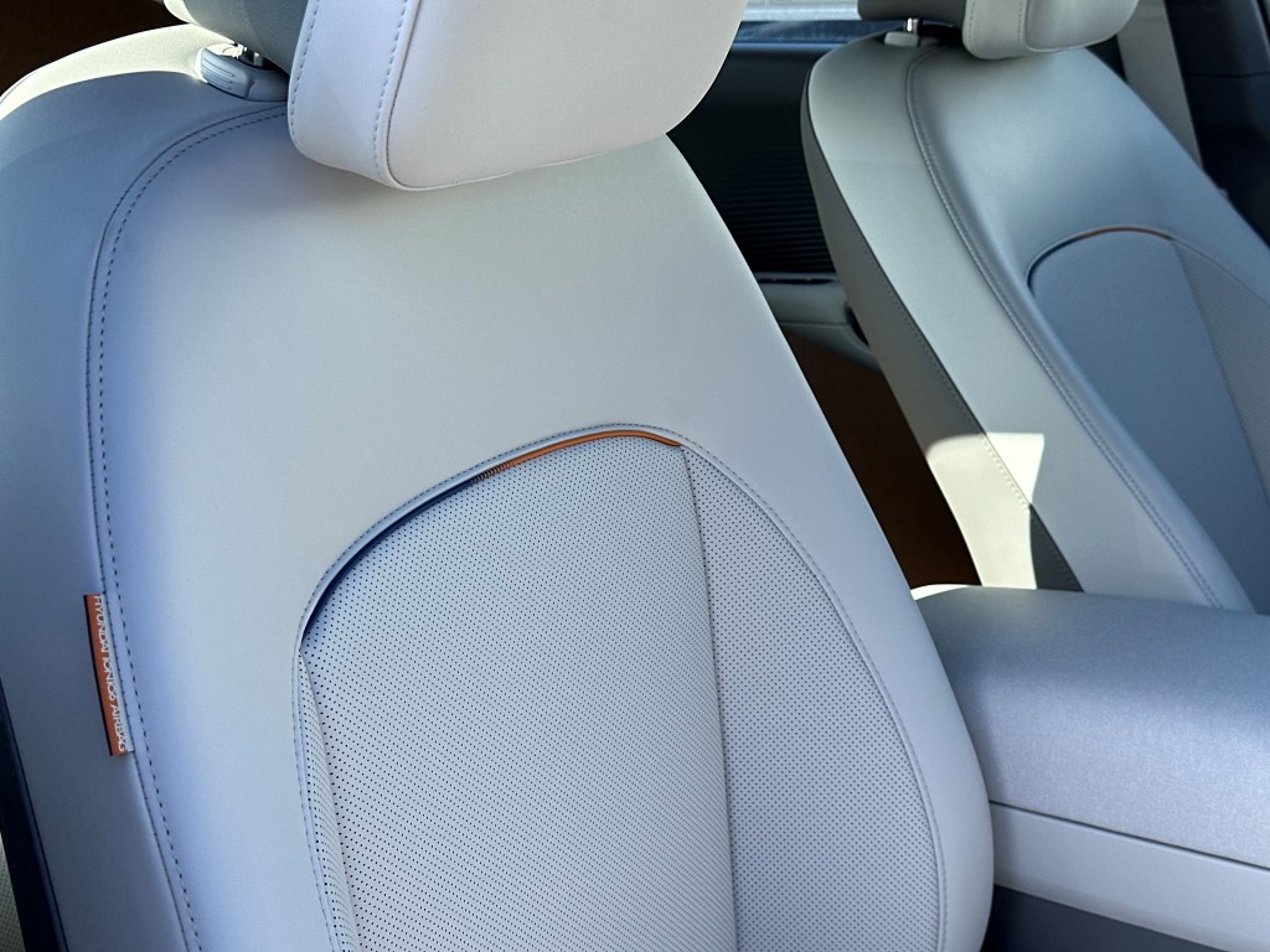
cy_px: 476
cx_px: 635
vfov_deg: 30.3
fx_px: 1761
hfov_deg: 39.7
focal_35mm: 48
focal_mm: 6.86
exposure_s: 1/785
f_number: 1.78
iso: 64
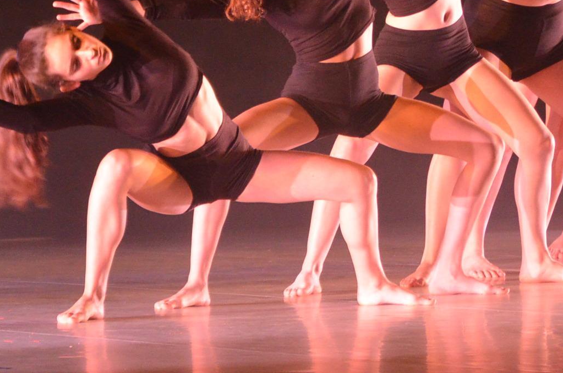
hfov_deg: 8.1
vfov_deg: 5.4
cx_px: 474
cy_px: -8
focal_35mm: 253
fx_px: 3947
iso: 3200
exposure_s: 1/20
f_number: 4
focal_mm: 70
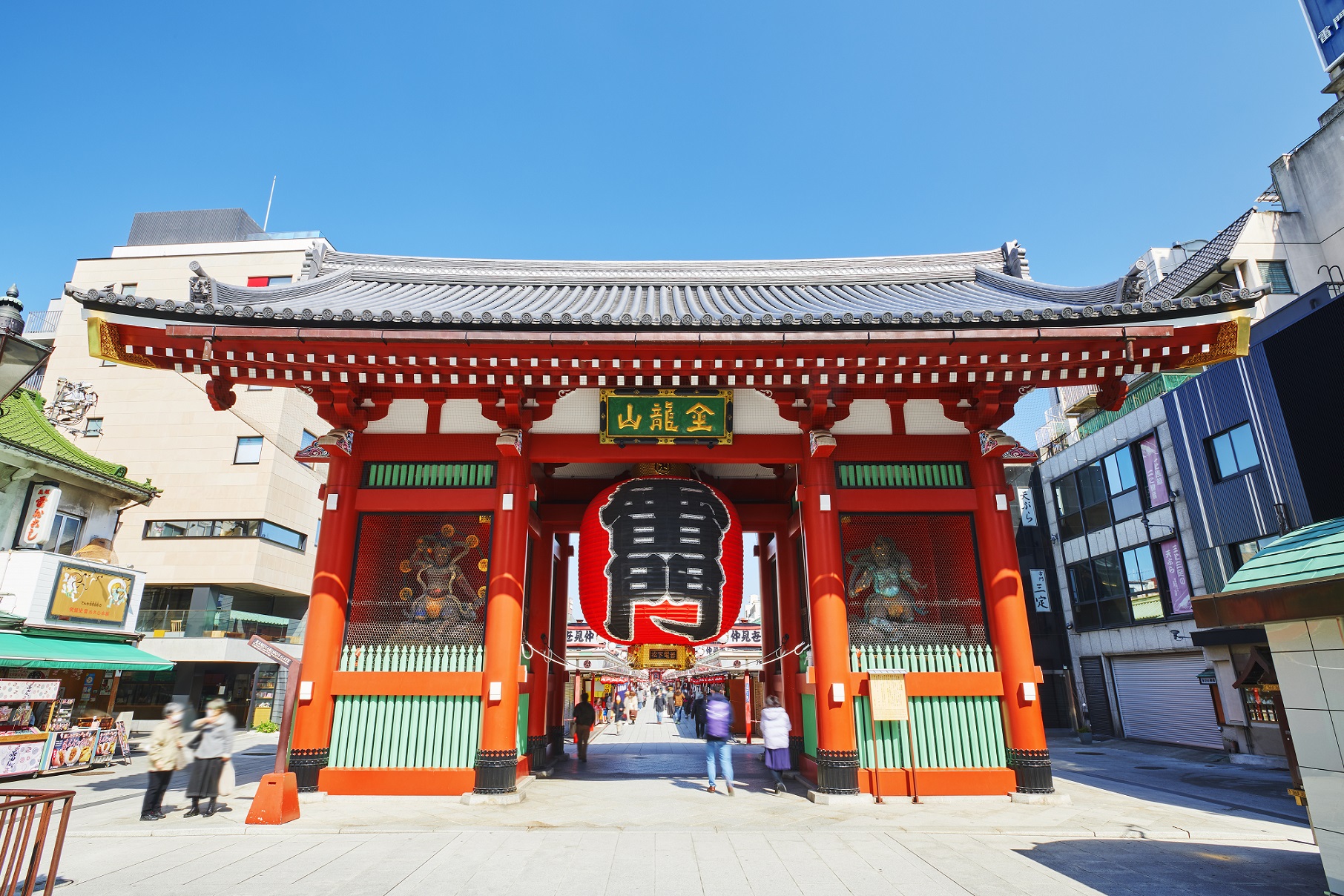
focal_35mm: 19
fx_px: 709
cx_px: 672
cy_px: 448
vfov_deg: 64.6
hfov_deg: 86.9
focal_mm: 19
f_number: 16
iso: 64
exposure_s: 1/4
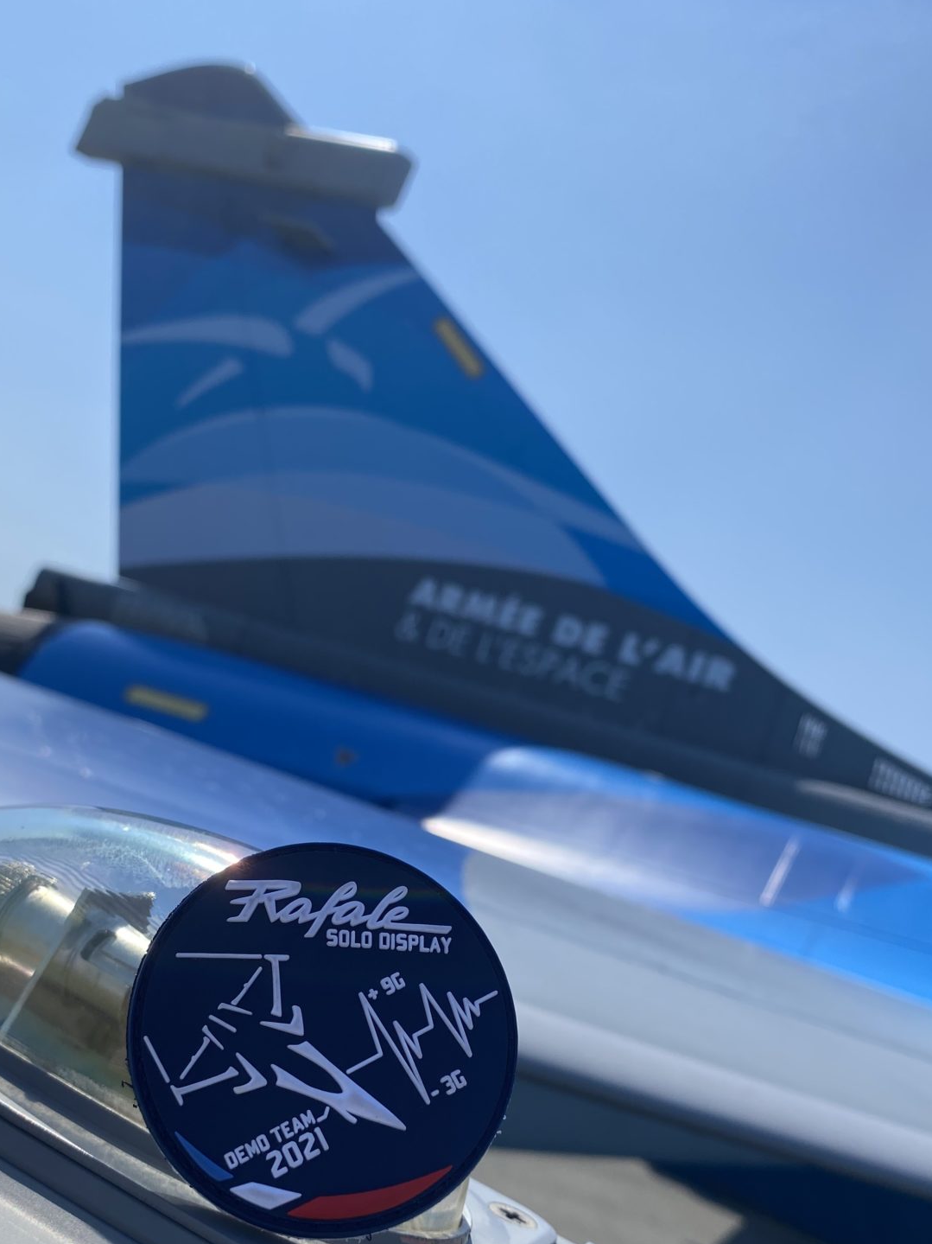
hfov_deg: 38.5
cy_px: 740
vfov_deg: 49.9
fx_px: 1328
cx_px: 368
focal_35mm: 37
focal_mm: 4.25
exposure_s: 1/2890
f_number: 1.8
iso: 32
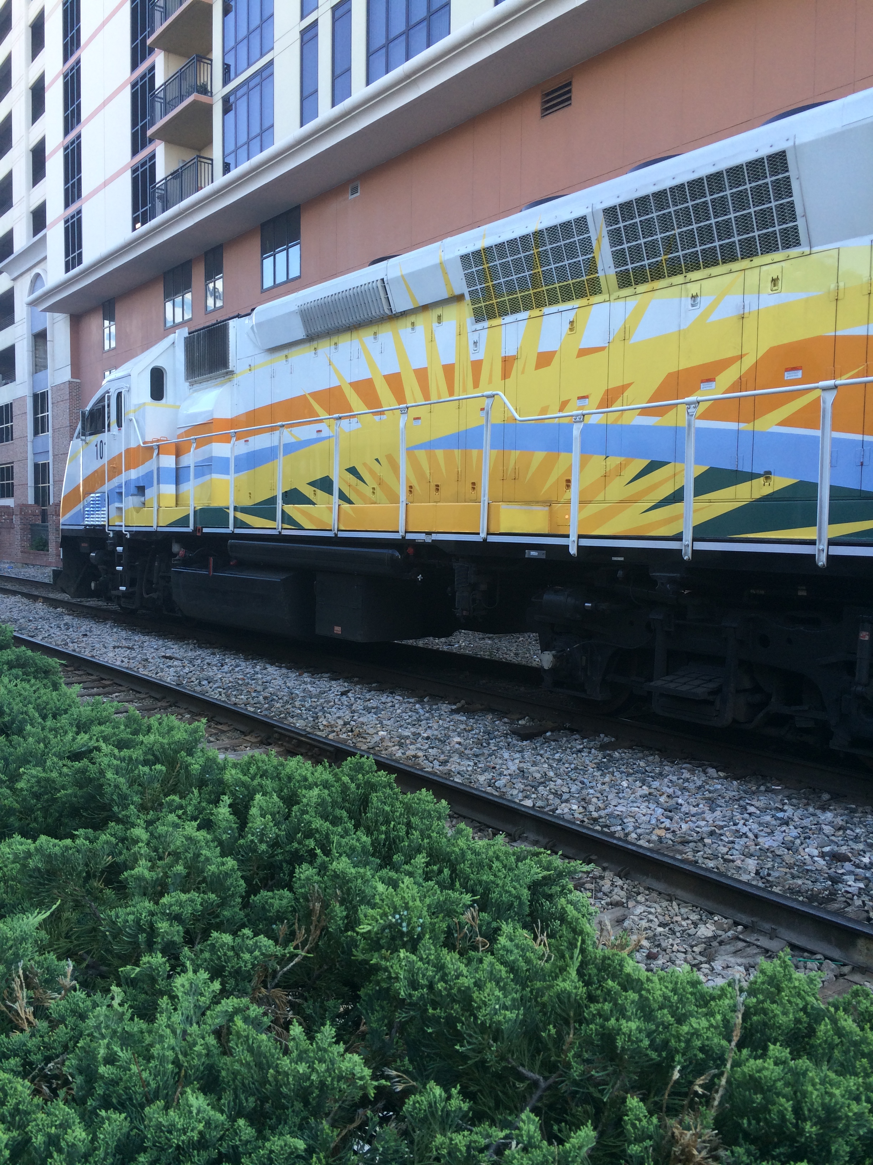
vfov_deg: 60.0
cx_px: 436
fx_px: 1009
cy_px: 582
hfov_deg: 46.8
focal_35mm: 30
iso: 32
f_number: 2.2
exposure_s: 1/201
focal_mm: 4.12
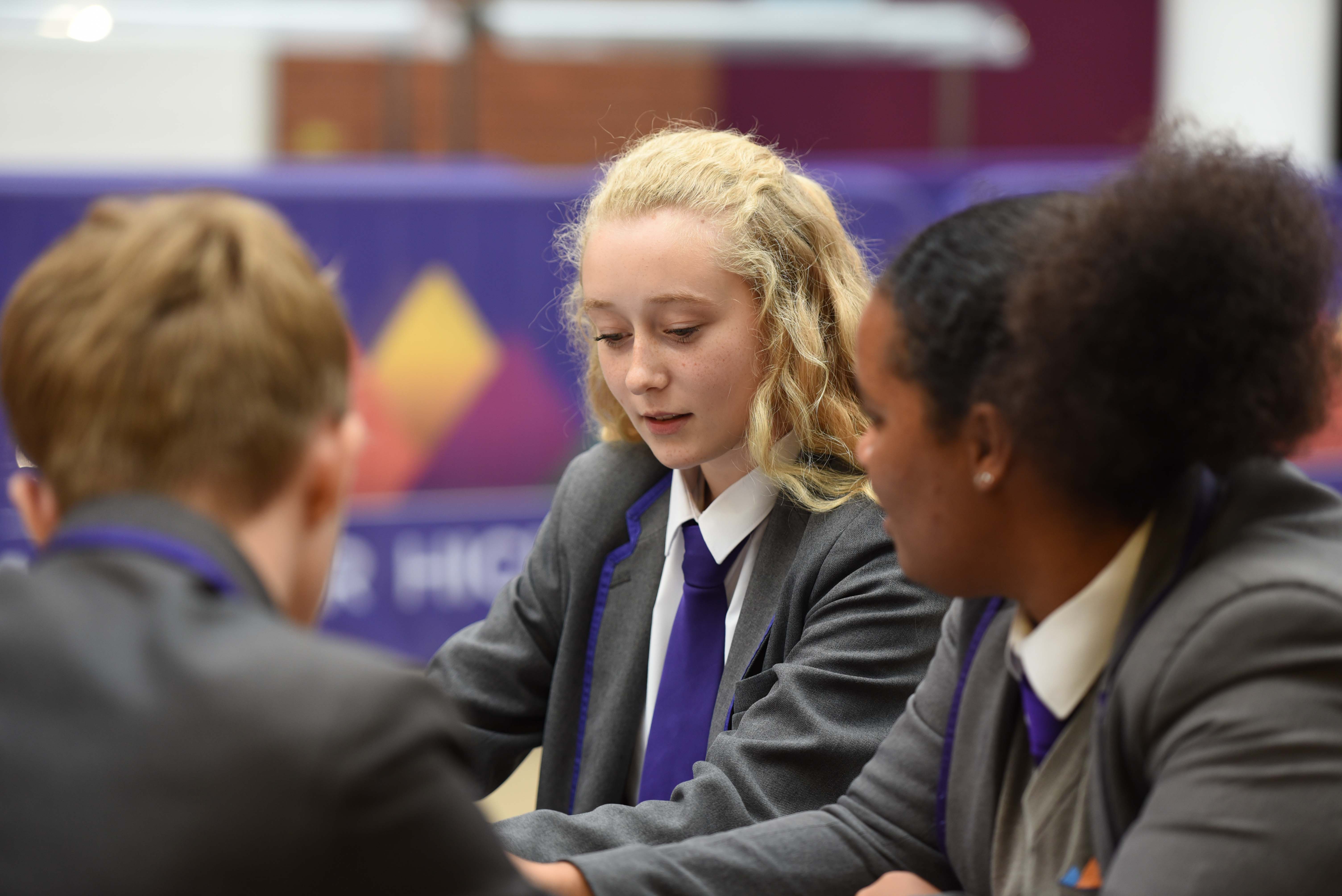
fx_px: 4848
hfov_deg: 15.8
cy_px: 448
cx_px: 671
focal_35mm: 130
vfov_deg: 10.6
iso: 800
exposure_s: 1/125
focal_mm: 130
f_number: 3.2
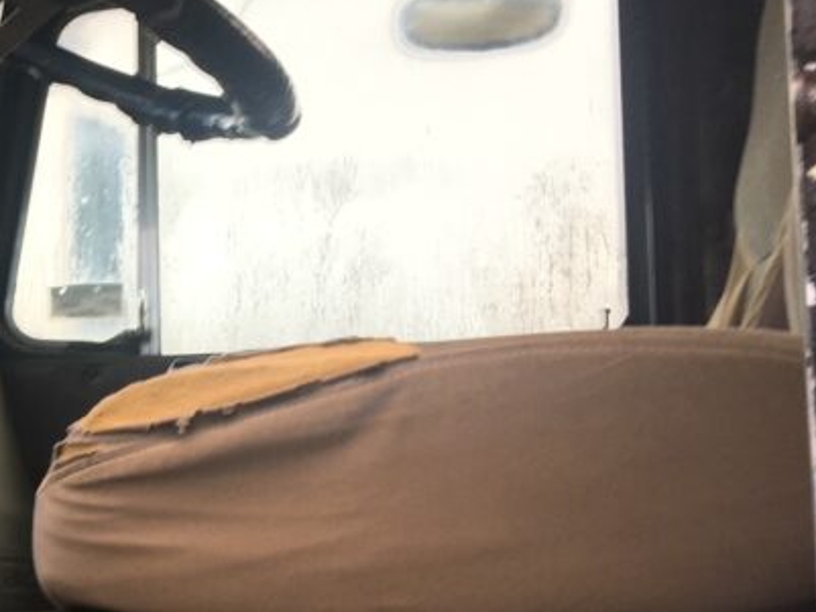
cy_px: 449
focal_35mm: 74
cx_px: -147
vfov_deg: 19.8
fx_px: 1745
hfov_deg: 24.1
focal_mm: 4.15
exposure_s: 1/40
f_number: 2.2
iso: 25
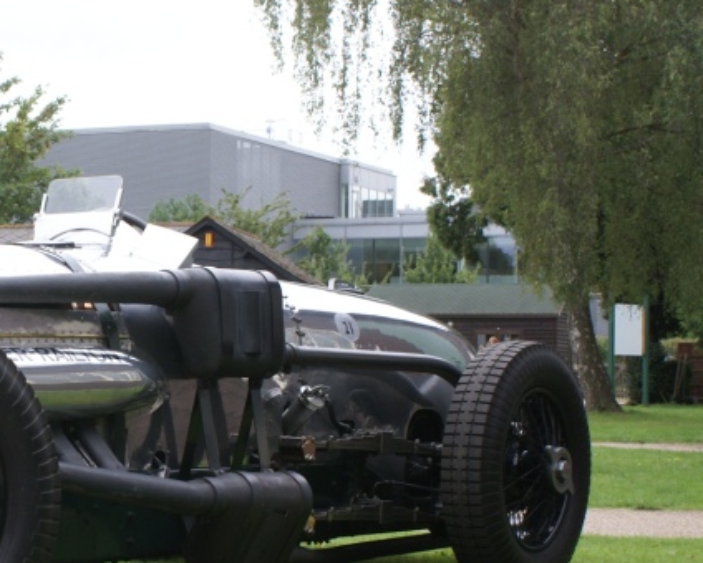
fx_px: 2124
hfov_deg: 18.4
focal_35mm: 102
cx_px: 38
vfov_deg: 15.1
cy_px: 360
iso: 100
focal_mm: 30
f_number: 7.1
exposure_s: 1/100
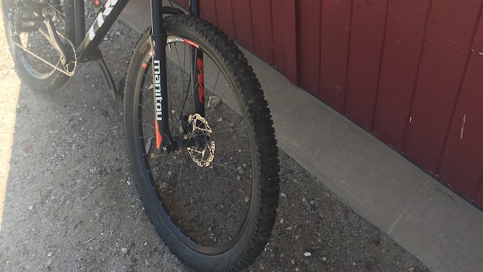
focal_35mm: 38
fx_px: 487
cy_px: 68
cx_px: 235
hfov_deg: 52.8
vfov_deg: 30.7
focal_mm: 4.15
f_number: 2.2
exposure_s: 1/128
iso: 25
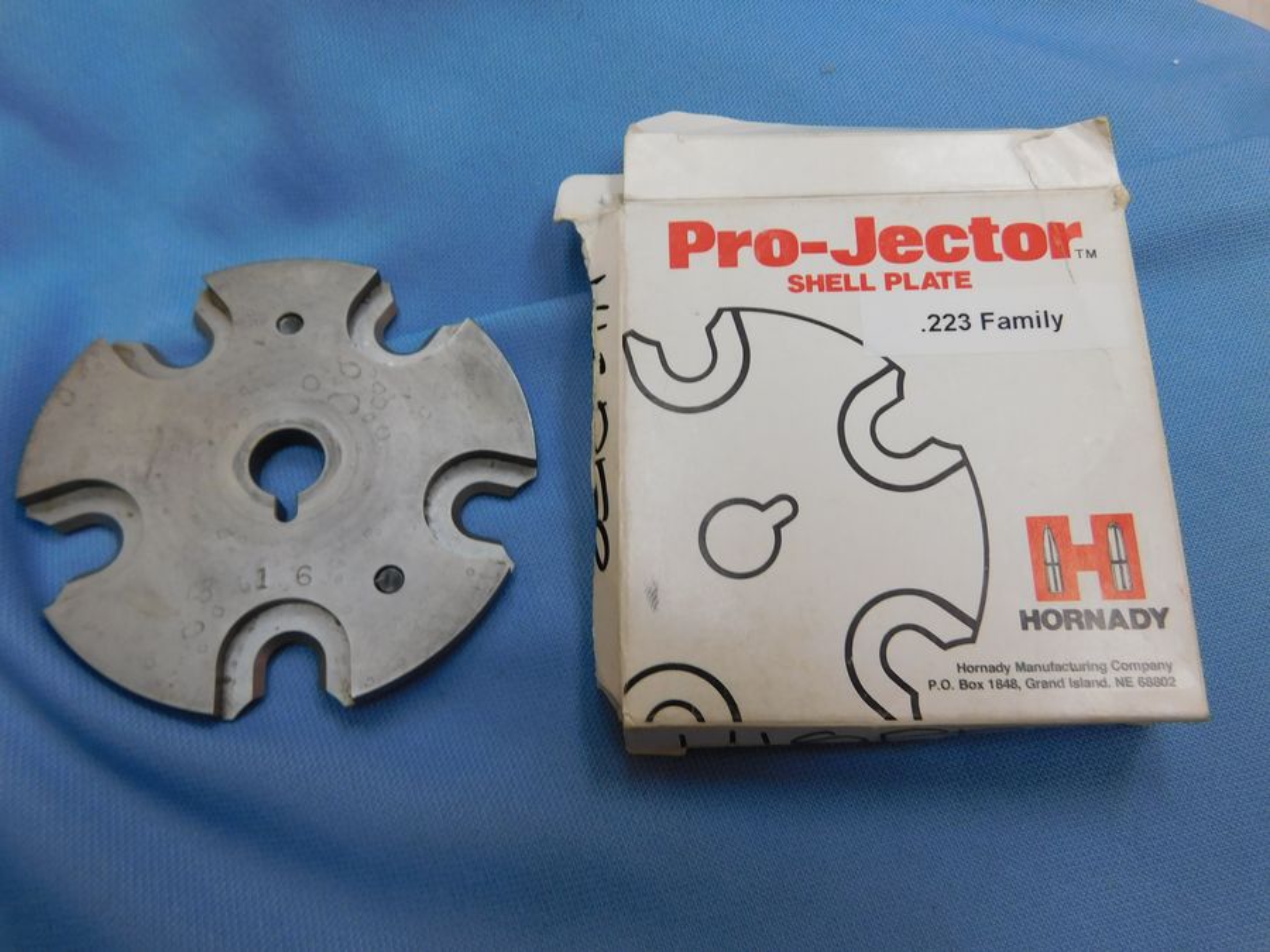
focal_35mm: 23
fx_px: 844
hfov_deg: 73.9
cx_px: 635
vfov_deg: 58.9
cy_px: 476
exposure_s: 1/50
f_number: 3
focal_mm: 4
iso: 125
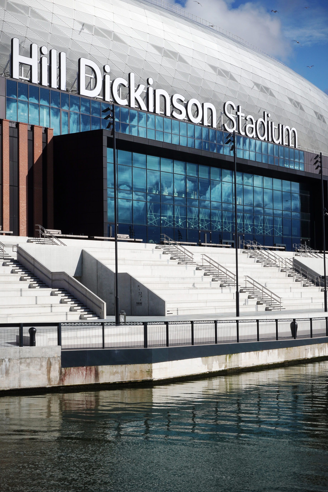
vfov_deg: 29.9
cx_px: 164
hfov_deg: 20.2
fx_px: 922
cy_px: 246
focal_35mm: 68
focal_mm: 45
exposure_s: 1/80
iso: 100
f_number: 25
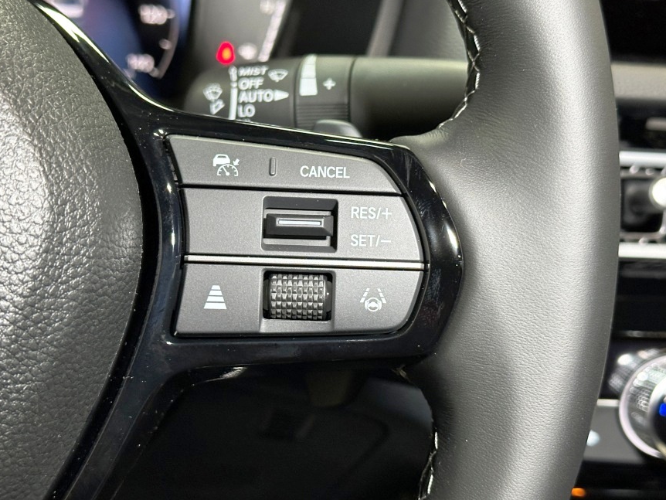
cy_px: 241
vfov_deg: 25.7
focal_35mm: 57
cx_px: 314
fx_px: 1097
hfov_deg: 33.8
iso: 500
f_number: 1.78
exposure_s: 1/40
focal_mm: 6.86
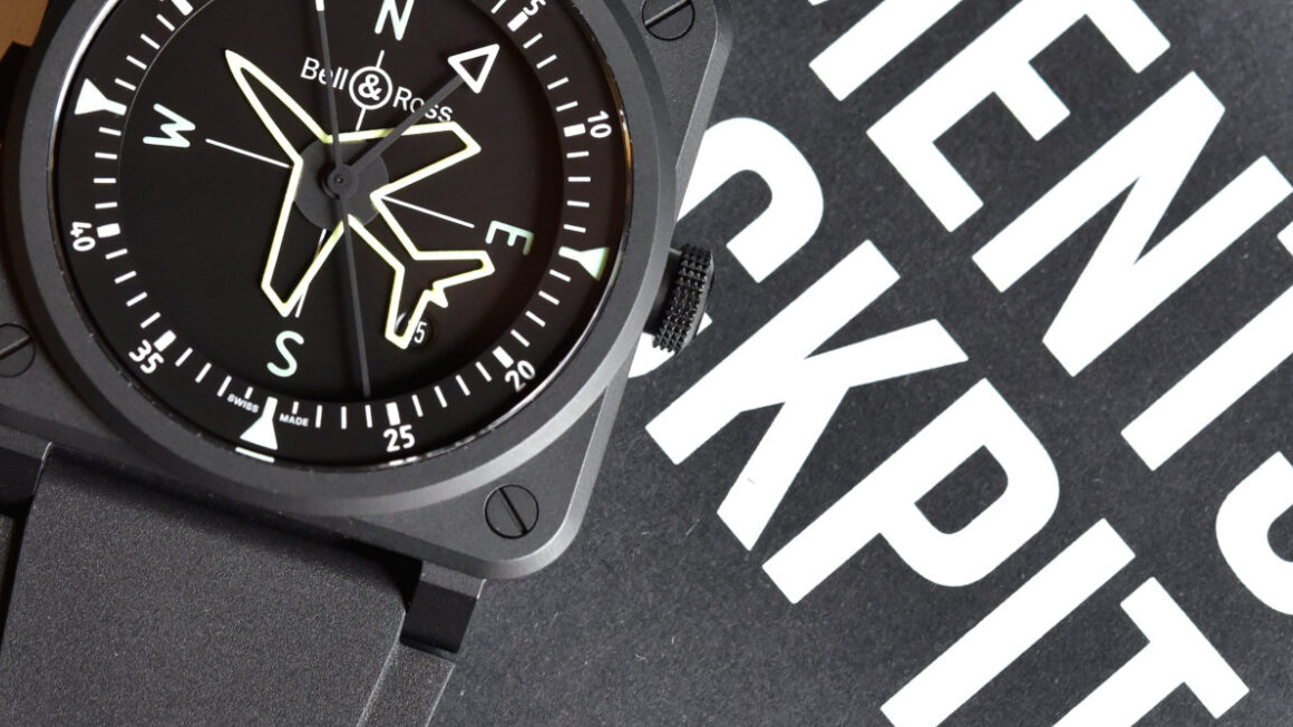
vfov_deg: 10.9
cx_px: 322
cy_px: 292
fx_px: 3805
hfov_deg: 19.2
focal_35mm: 111
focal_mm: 60
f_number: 7.1
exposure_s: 1/200
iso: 2000
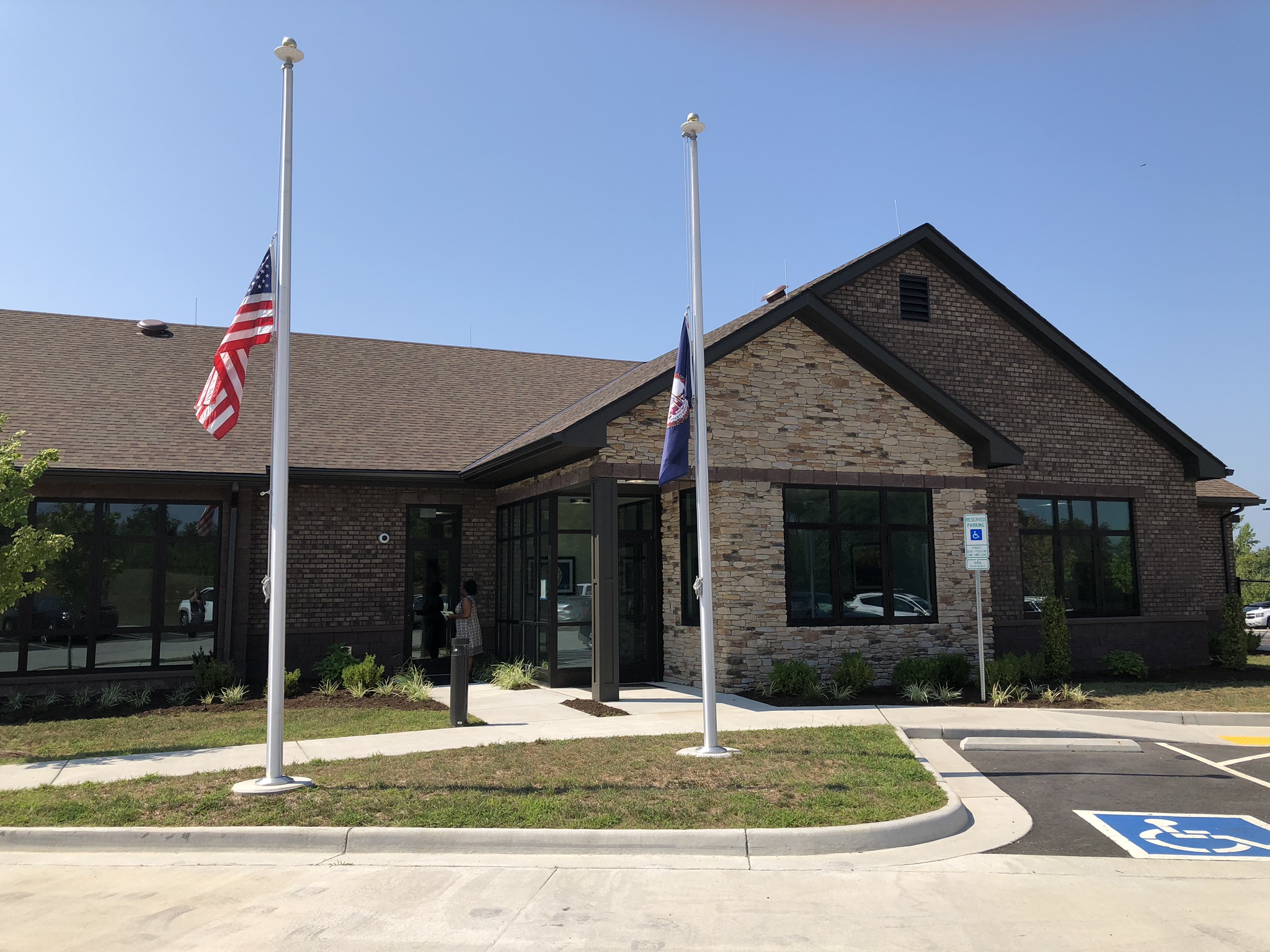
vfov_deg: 49.7
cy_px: 476
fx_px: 1027
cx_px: 635
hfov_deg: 63.4
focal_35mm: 28
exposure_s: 1/1946
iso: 20
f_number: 1.8
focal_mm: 3.99
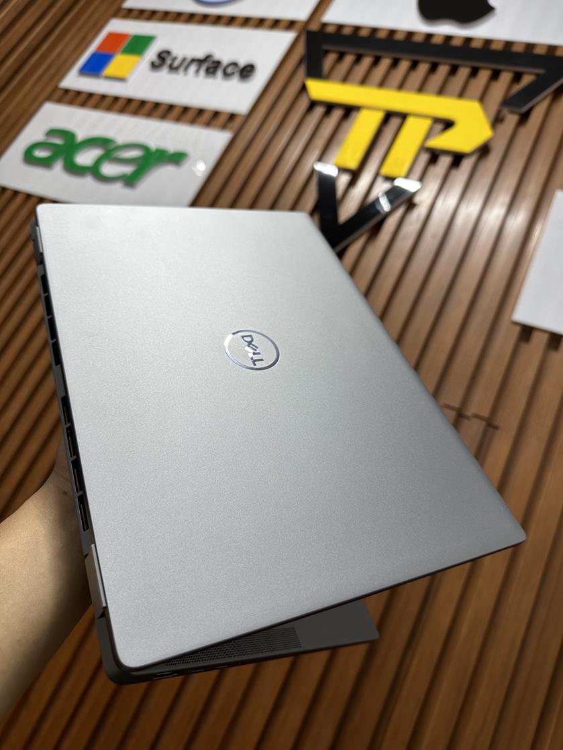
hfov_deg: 56.8
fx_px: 521
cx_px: 282
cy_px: 375
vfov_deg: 71.6
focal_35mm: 24
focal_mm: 6.86
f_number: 1.78
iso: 100
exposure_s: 1/100
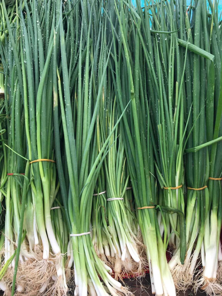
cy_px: 148
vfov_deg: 61.7
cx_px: 111
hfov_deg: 48.2
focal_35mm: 29
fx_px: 248
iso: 40
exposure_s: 1/100
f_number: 2.2
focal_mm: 4.15
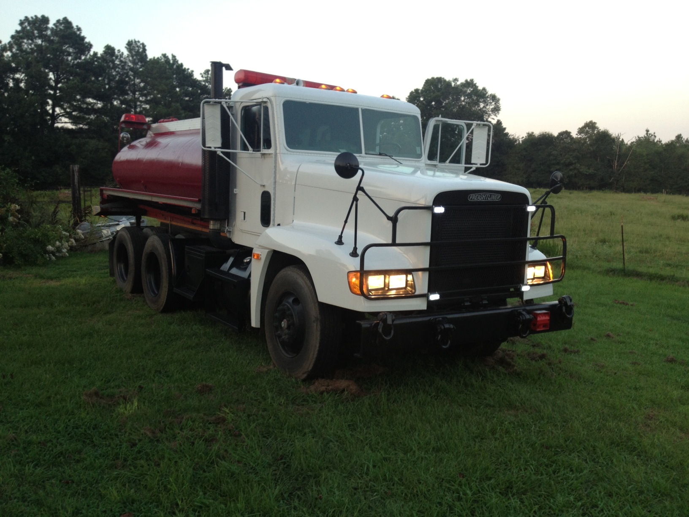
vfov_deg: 40.7
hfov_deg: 52.6
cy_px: 258
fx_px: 697
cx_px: 344
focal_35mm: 35
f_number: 2.4
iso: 64
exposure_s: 1/60
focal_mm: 4.28
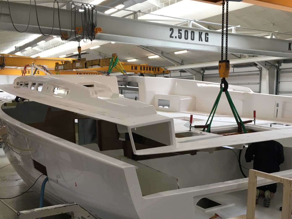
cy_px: 149
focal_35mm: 40
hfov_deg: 46.5
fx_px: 337
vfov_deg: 35.6
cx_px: 175
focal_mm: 4.15
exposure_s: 1/33
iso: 32
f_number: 2.2
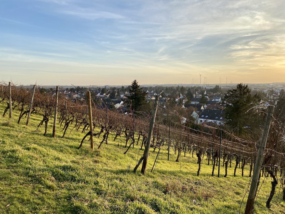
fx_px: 214
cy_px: 107
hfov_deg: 67.3
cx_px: 142
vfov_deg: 53.1
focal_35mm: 26
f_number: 1.8
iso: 32
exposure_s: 1/1016
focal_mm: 4.25
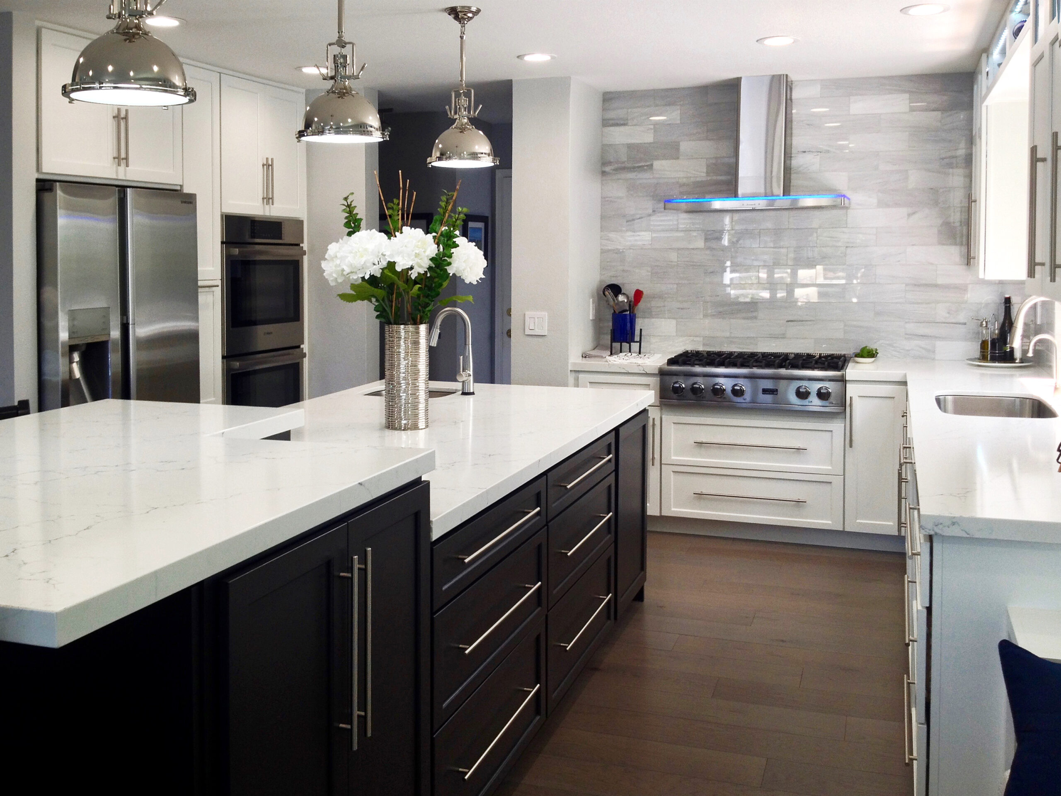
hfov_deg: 52.6
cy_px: 398
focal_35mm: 35
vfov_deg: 40.7
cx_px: 530
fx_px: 1073
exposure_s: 1/40
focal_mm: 4.28
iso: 50
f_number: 2.4
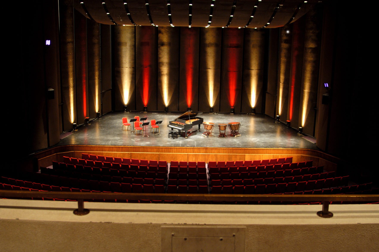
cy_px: 126
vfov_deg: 29.8
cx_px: 190
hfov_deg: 43.6
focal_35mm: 45
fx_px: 473
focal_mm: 30
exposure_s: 1/5
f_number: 5
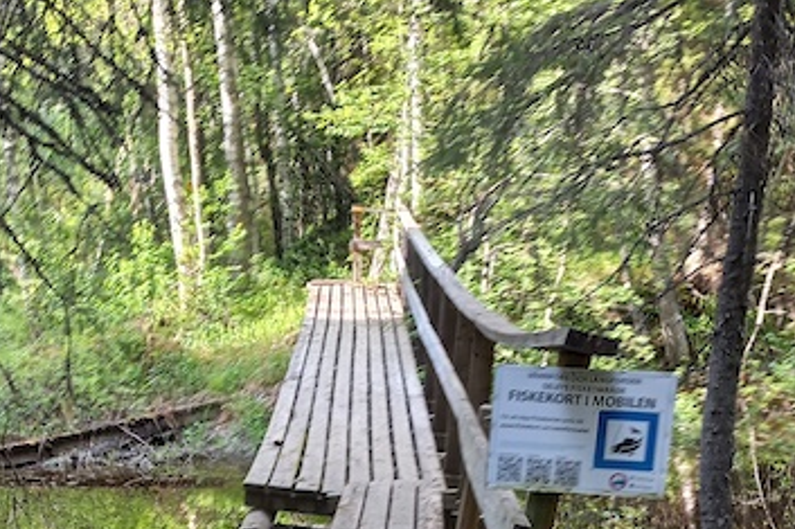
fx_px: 1302
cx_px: 372
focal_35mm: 59
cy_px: 561
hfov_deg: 33.9
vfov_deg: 21.9
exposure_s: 1/50
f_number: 1.8
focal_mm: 4.6
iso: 40
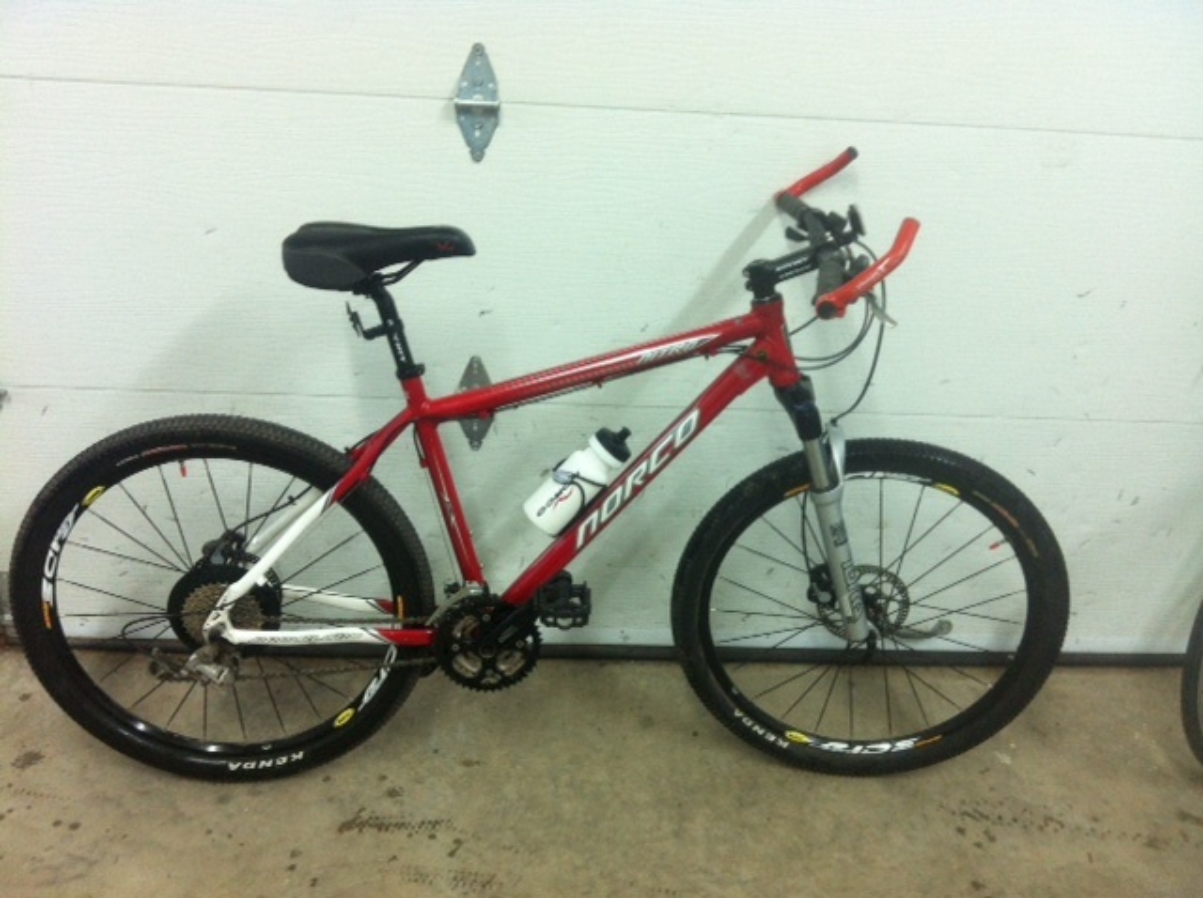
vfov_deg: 40.6
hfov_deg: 52.7
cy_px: 449
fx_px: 1215
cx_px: 602
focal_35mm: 35
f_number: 2.8
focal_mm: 3.85
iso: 125
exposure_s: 1/15
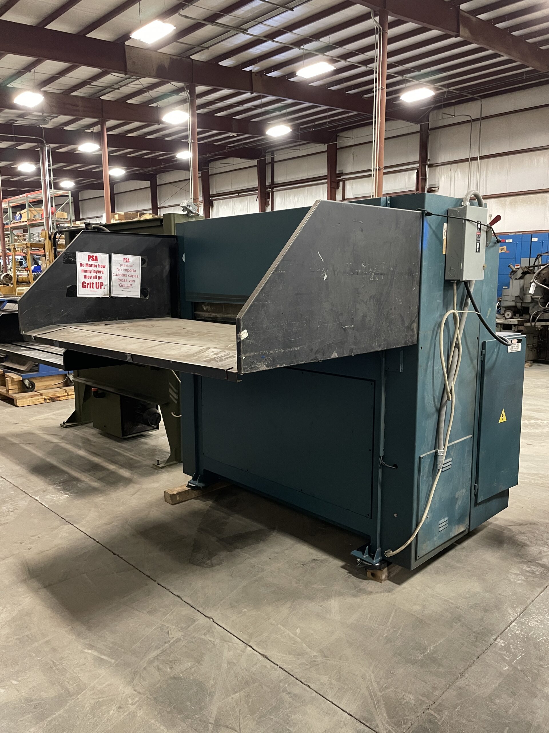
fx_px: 550
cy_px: 366
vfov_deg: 67.3
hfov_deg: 53.1
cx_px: 274
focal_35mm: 26
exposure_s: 1/30
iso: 640
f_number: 1.6
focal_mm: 4.2
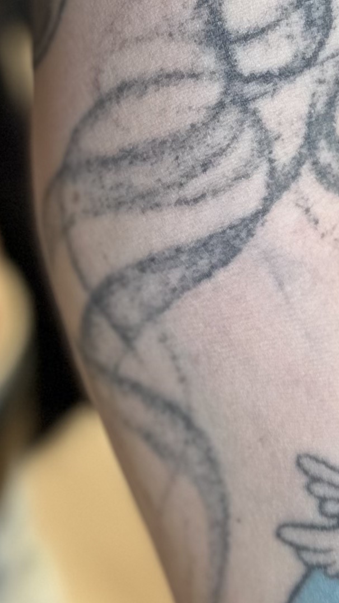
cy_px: 159
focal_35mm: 98
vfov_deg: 21.6
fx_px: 1567
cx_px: 219
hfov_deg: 12.3
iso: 160
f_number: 1.78
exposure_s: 1/60
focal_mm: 6.86
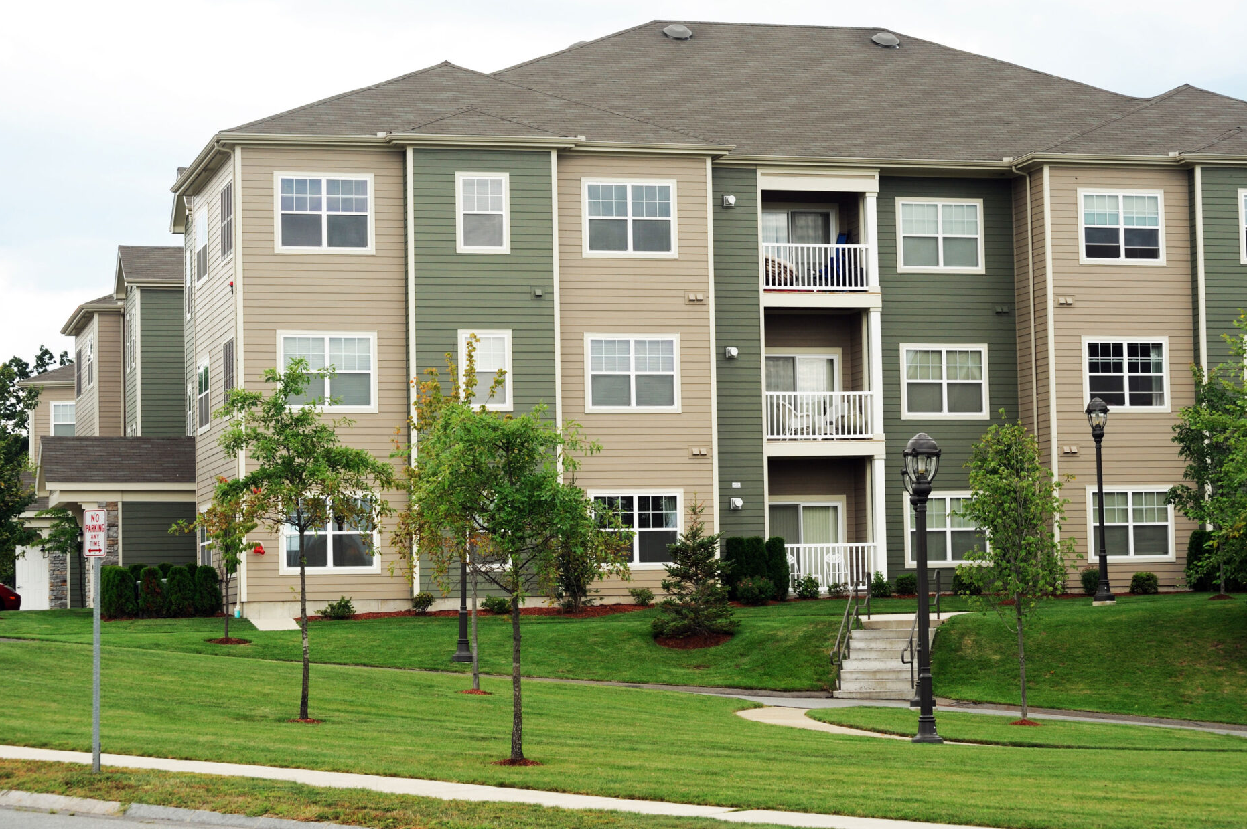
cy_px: 402
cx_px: 650
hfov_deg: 23.1
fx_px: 3046
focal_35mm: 88
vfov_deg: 15.5
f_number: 7.1
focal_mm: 80
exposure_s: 1/640
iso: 400
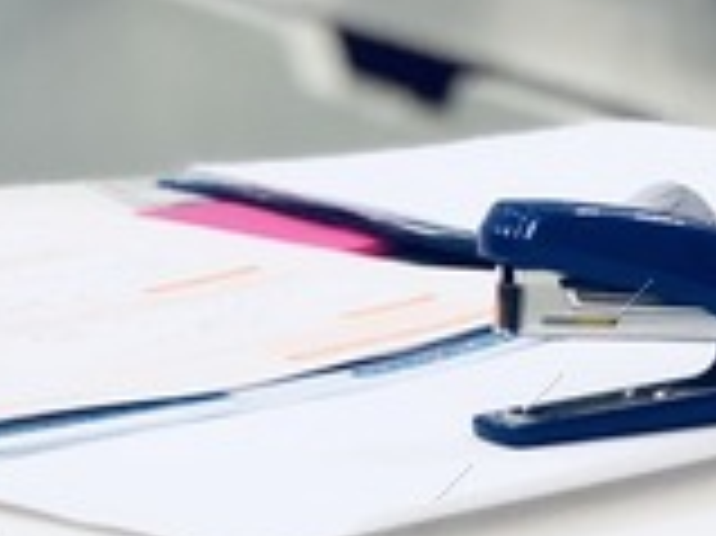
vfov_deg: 6.9
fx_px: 4382
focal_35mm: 212
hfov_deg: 9.2
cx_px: 838
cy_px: -282
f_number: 2.8
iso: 250
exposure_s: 1/50
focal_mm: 6.6
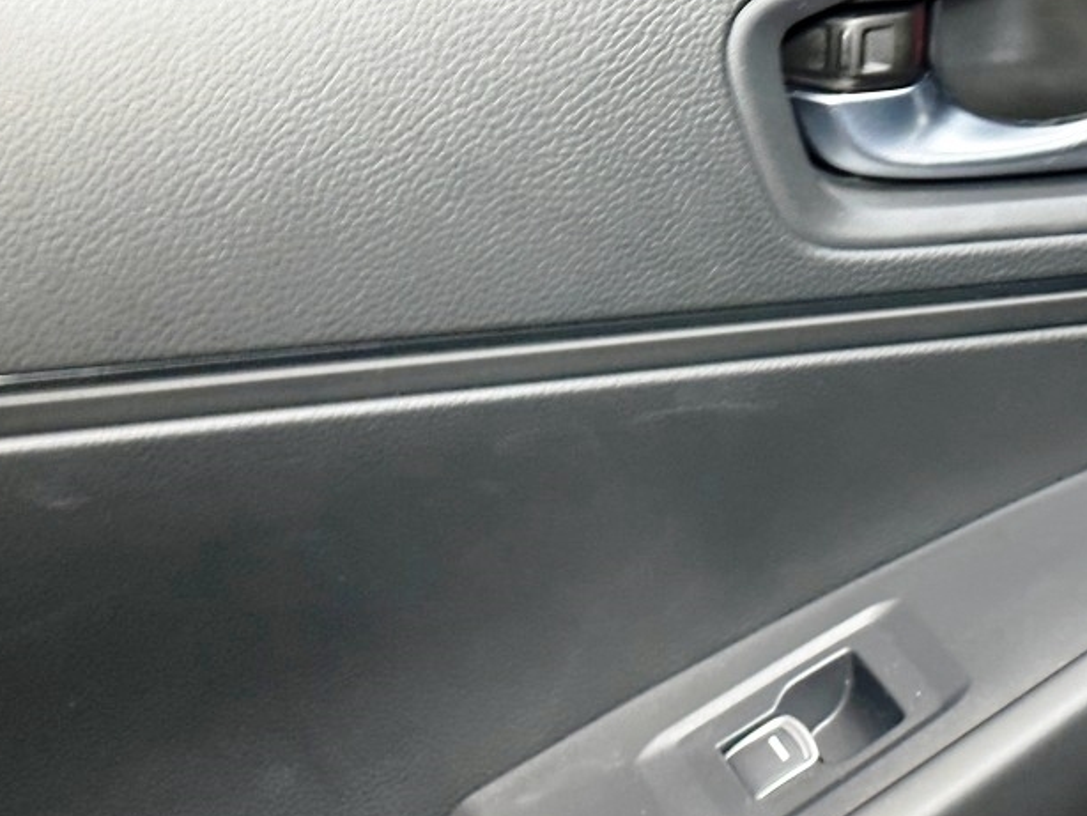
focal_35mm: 80
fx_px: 2513
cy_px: 444
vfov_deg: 18.4
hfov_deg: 24.2
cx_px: 795
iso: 640
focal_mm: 6.86
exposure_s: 1/30
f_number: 1.78
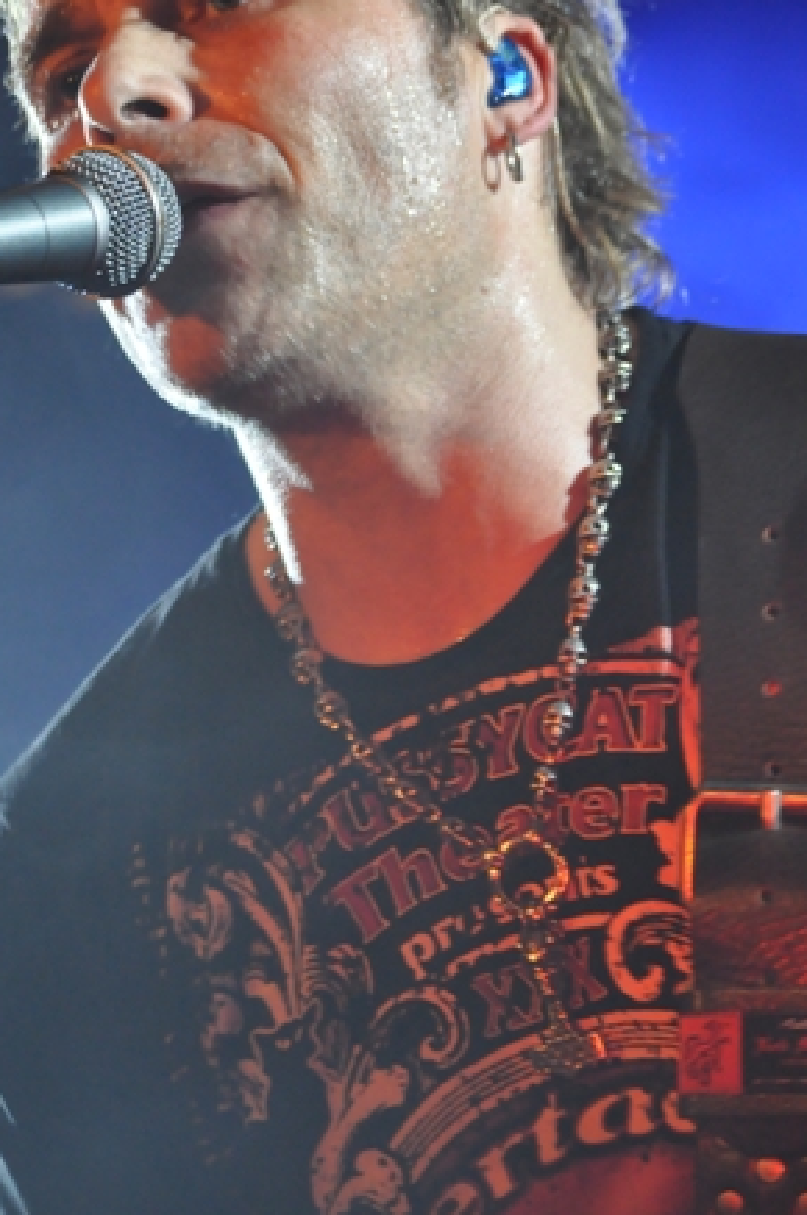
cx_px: 271
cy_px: 467
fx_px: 6375
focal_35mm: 189
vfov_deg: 10.9
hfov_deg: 7.2
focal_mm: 86
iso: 1600
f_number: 4.2
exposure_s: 1/20
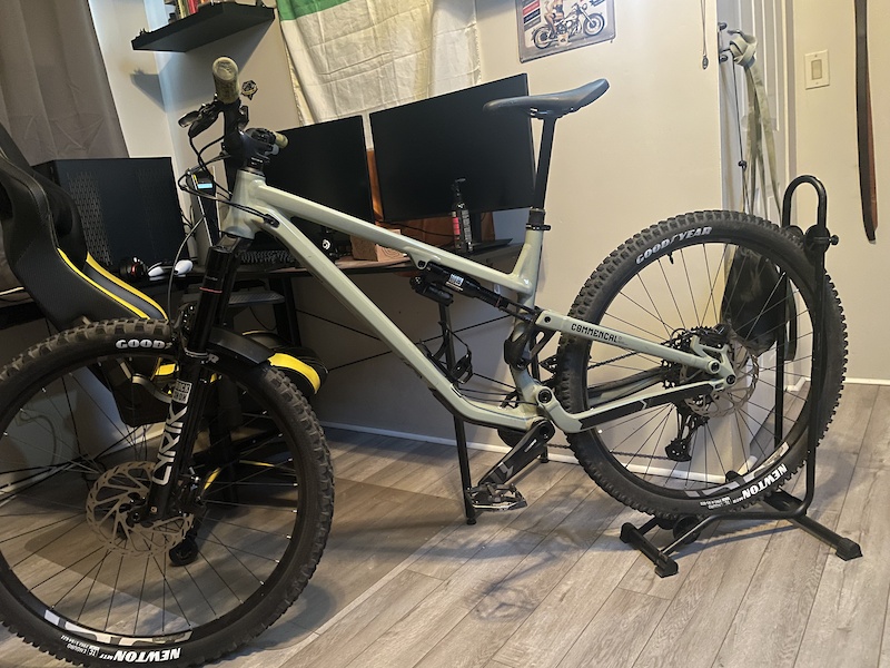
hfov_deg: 67.3
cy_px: 334
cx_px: 445
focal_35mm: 26
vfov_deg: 53.1
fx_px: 668
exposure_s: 1/12
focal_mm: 4.2
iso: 400
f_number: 1.6
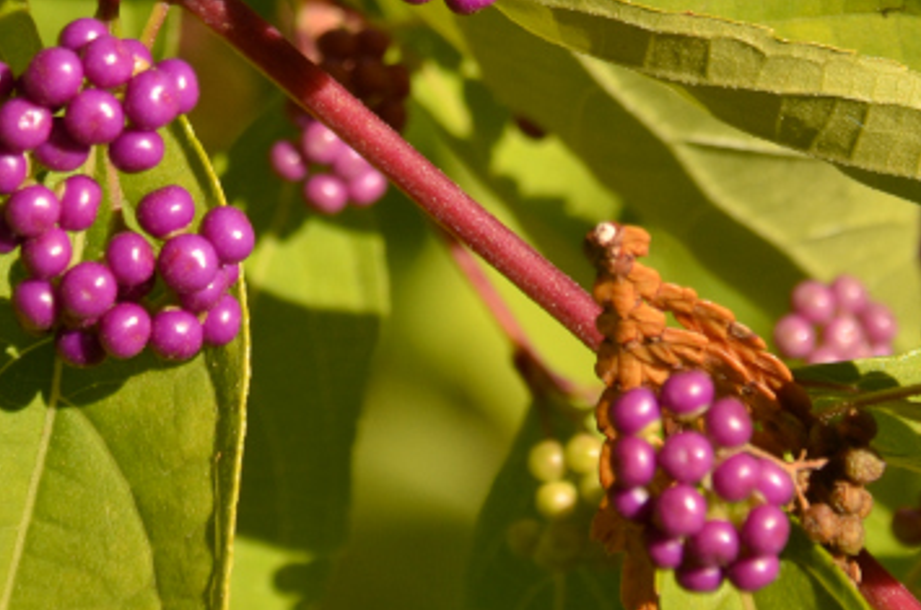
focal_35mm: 511
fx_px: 13044
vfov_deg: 2.7
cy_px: -116
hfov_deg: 4.0
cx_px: 420
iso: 280
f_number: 8
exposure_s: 1/800
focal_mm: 112
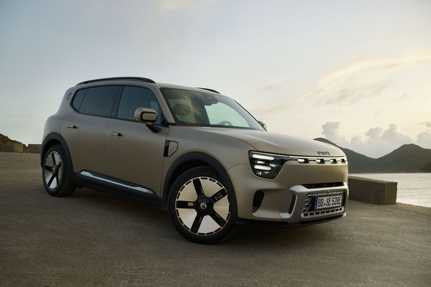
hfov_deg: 53.1
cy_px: 144
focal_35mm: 36
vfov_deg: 36.9
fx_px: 431
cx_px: 216
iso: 800
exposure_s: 1/320
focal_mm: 36
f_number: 5.6
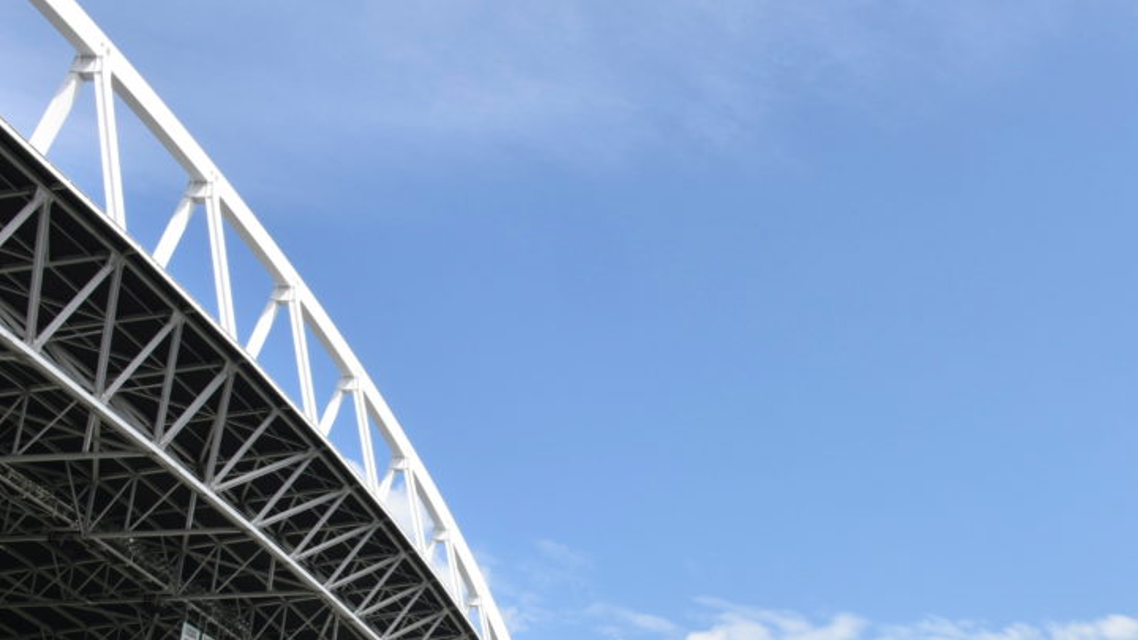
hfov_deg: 49.9
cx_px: 898
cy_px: 771
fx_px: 1147
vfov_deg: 27.4
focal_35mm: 38
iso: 640
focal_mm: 17
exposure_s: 1/400
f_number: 8
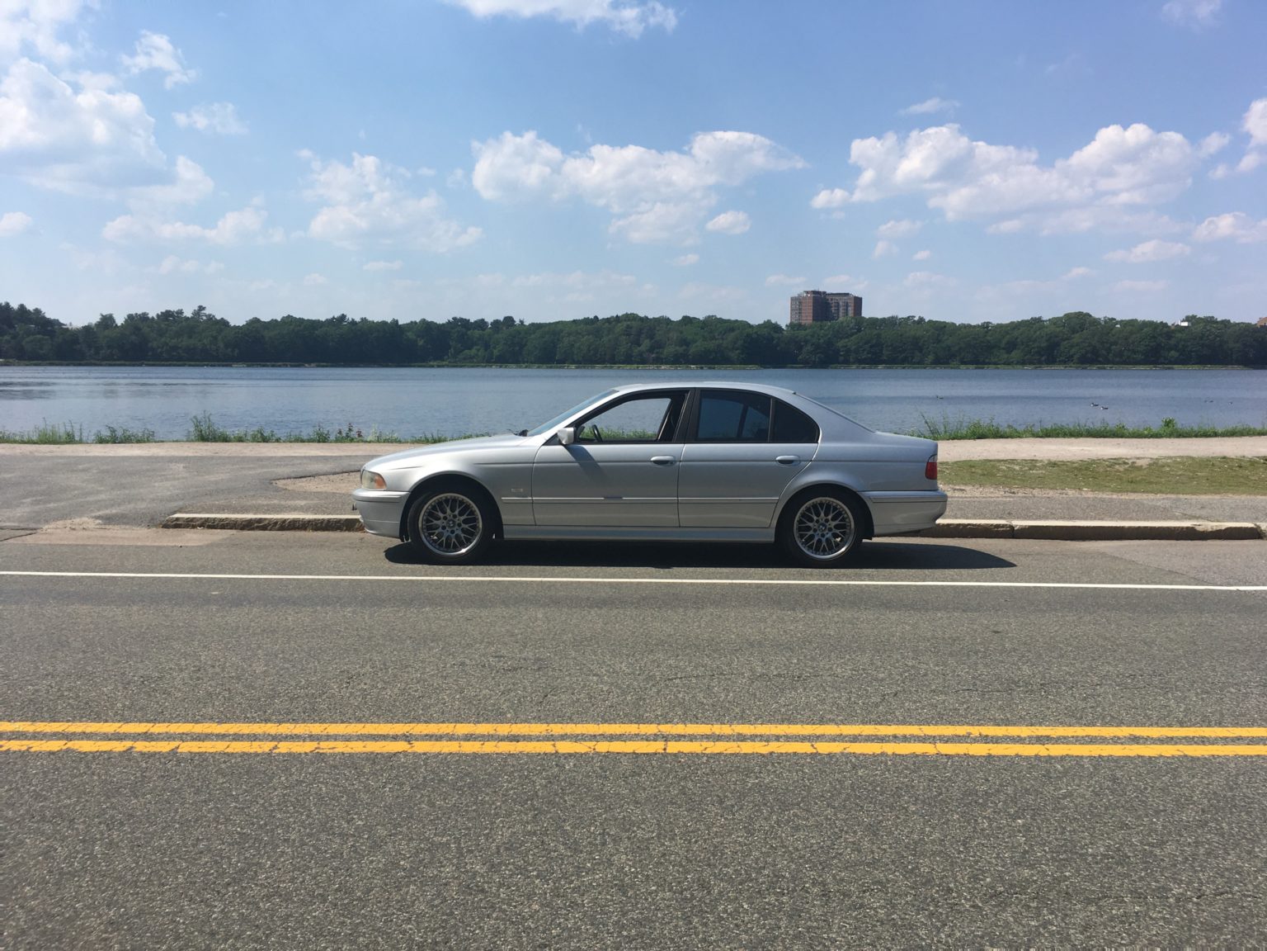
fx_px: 1061
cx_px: 634
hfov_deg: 61.7
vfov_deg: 48.2
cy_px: 476
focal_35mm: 29
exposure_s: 1/1923
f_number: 2.2
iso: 25
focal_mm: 4.15
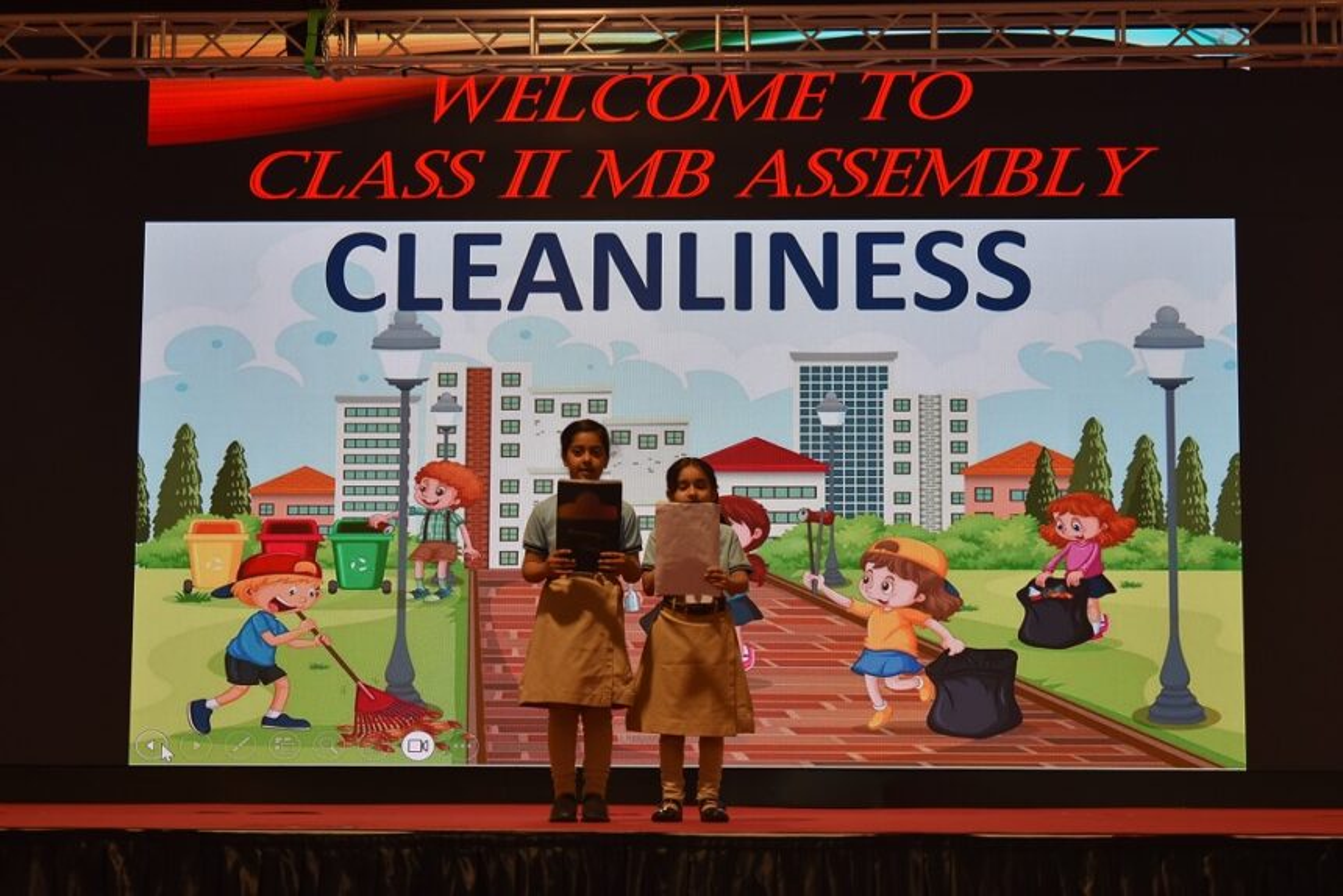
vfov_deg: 19.7
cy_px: 448
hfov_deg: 29.2
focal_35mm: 69
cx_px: 672
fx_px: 2575
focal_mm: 46
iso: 500
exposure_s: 1/60
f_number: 5.3
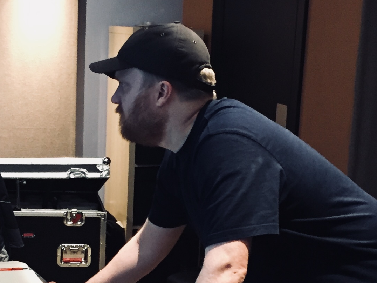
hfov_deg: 22.2
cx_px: 144
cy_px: 246
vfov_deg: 16.6
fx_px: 958
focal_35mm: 88
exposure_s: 1/24
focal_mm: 4.15
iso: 250
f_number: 2.2
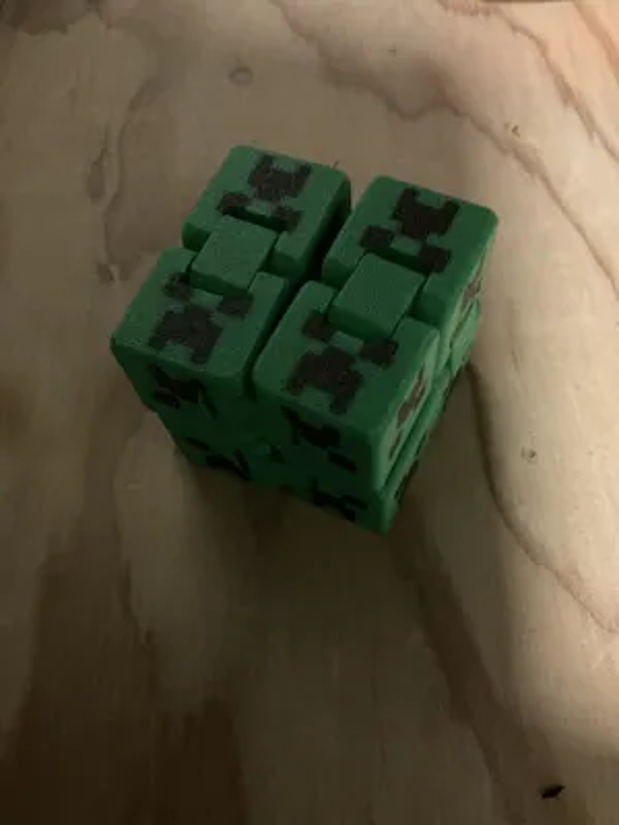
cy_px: 412
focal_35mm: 29
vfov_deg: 61.7
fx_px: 691
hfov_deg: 48.2
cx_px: 310
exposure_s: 1/20
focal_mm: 3
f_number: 1.8
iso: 640
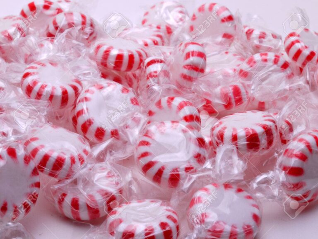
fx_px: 827
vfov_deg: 16.4
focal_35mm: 90
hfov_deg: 21.8
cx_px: 159
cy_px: 120
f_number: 22
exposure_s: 1/160
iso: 200
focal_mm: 45
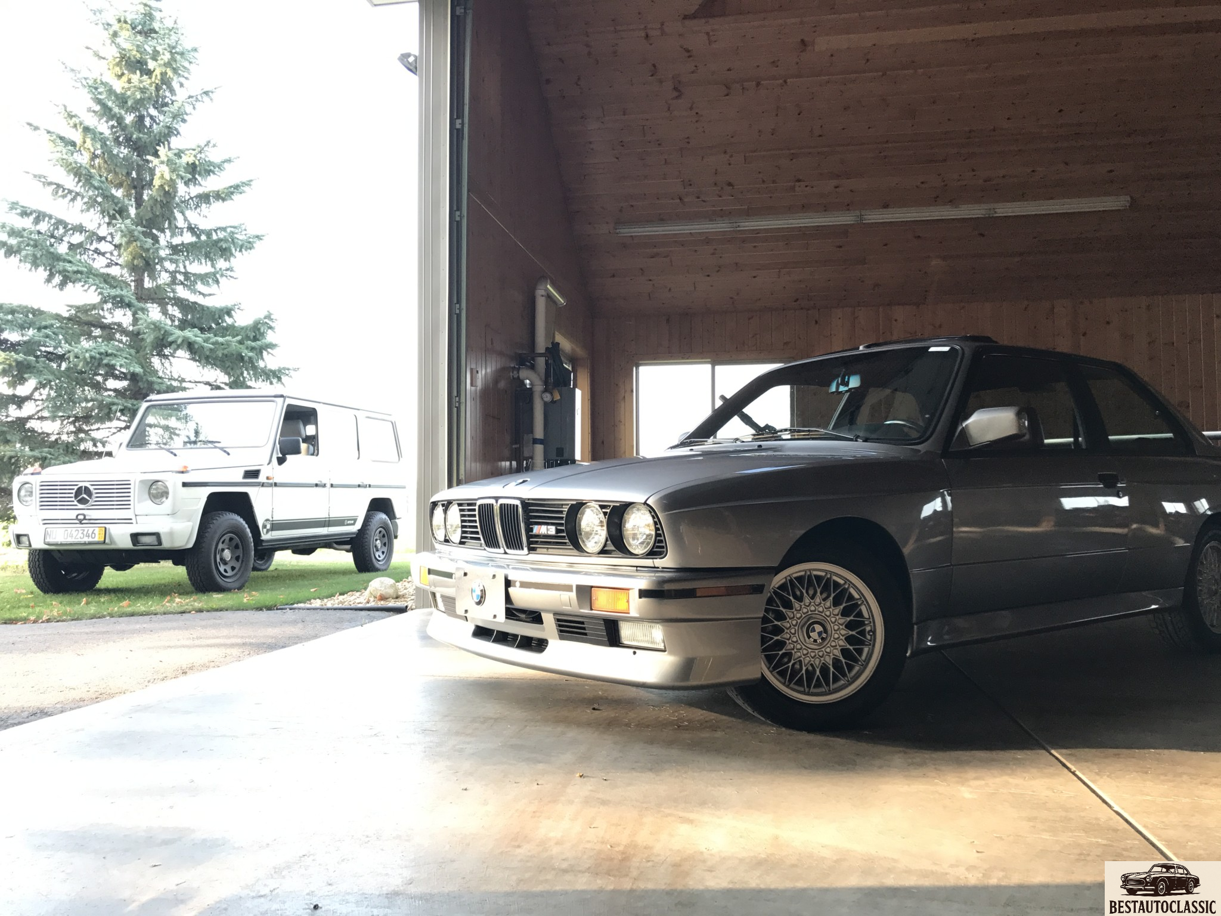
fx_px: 988
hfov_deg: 63.4
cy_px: 458
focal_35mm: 28
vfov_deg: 49.7
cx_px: 610
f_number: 1.8
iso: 40
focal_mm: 3.99
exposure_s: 1/120
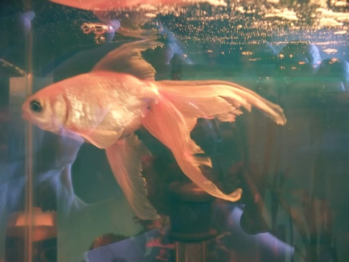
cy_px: 131
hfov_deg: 51.4
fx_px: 363
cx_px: 174
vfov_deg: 39.7
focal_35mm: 36
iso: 400
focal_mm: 7.54
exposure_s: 1/15
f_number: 2.8
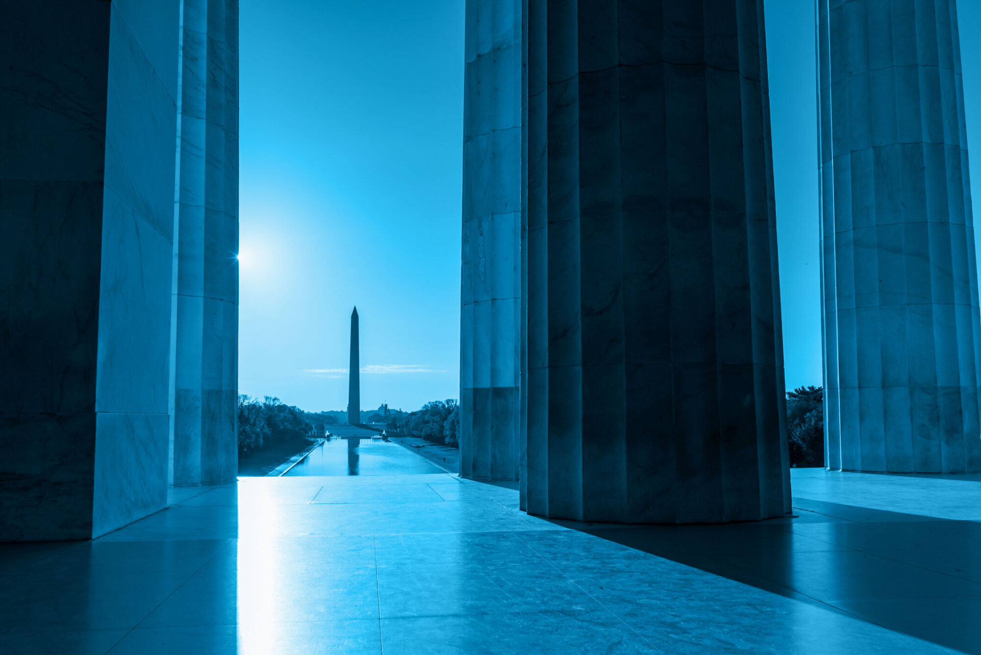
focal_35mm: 24
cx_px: 490
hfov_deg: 73.7
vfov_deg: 53.2
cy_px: 328
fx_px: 654
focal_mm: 24
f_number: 18
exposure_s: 1/60
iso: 100
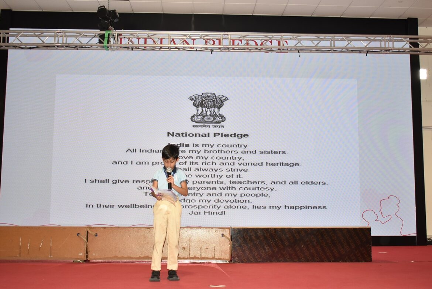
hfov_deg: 43.6
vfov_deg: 29.9
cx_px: 216
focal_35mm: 45
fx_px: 540
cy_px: 144
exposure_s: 1/125
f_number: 5
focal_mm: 30
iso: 800
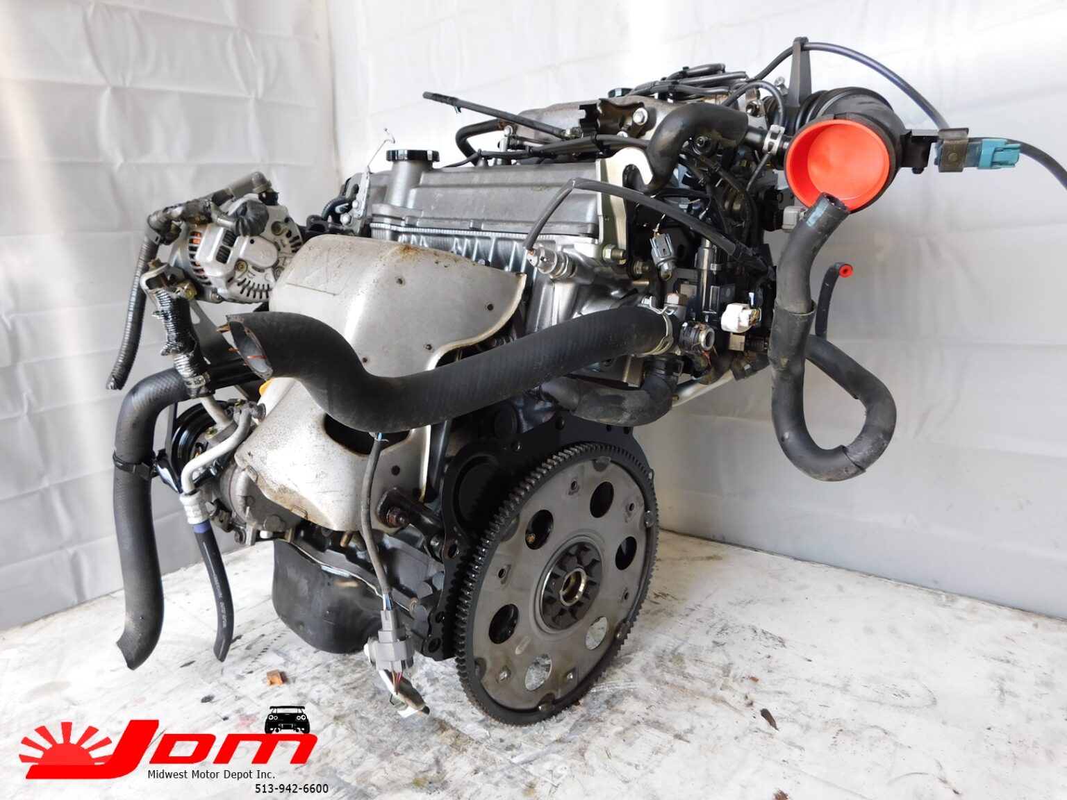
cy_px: 400
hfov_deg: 73.9
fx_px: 709
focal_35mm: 23
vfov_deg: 58.9
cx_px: 534
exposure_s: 1/50
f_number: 3
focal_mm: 4
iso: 125
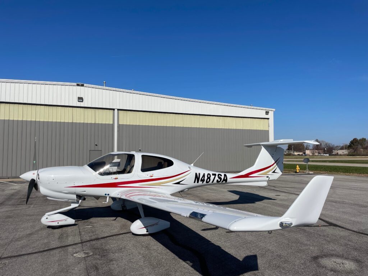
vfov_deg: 53.1
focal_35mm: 26
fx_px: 276
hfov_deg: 67.3
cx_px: 184
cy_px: 138
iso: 32
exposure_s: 1/8403
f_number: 1.6
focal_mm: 4.2
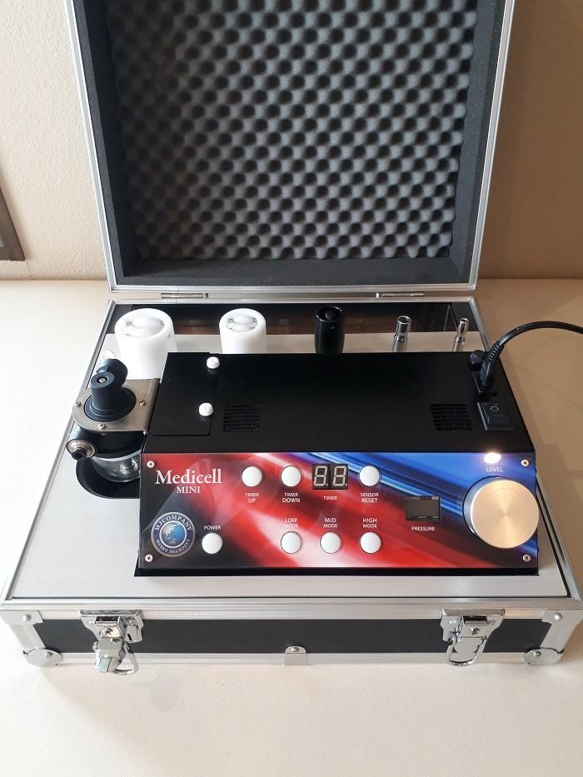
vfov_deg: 65.3
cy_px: 388
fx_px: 606
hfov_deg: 51.4
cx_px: 292
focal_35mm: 27
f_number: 1.9
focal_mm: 3.6
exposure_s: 1/17
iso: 160
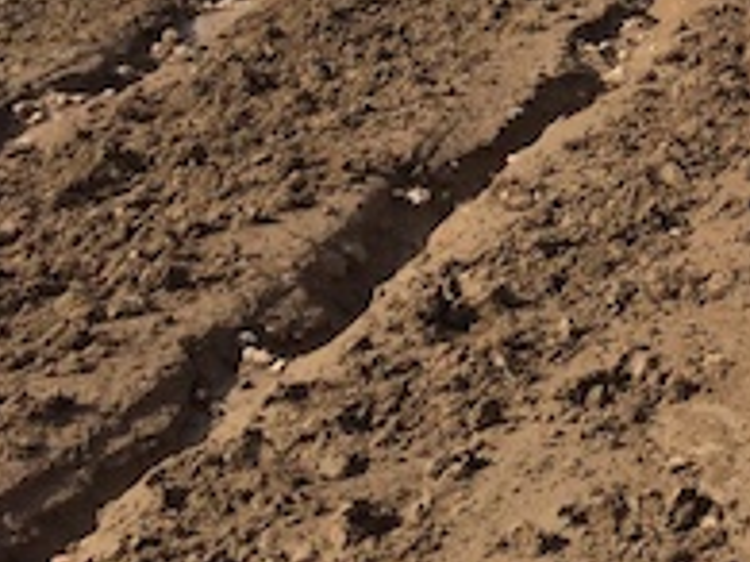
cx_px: 1162
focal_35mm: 119
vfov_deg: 11.7
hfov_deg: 15.2
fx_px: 2577
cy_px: -350
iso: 32
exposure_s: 1/2053
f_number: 2.2
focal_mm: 4.15
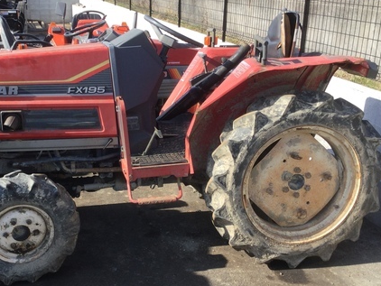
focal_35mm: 47
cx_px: 144
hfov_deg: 40.1
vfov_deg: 30.9
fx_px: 518
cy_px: 161
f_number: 2.4
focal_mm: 3.3
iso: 25
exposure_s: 1/494
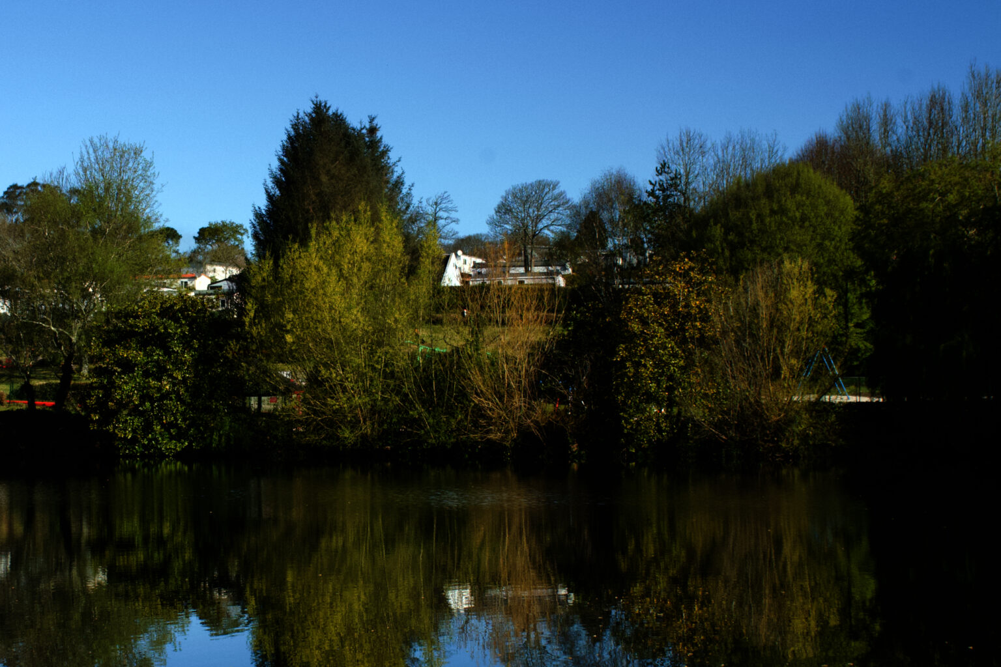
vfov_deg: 28.1
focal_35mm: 48
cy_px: 334
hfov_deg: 41.1
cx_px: 500
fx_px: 1335
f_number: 11
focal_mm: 32
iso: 1000
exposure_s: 1/640
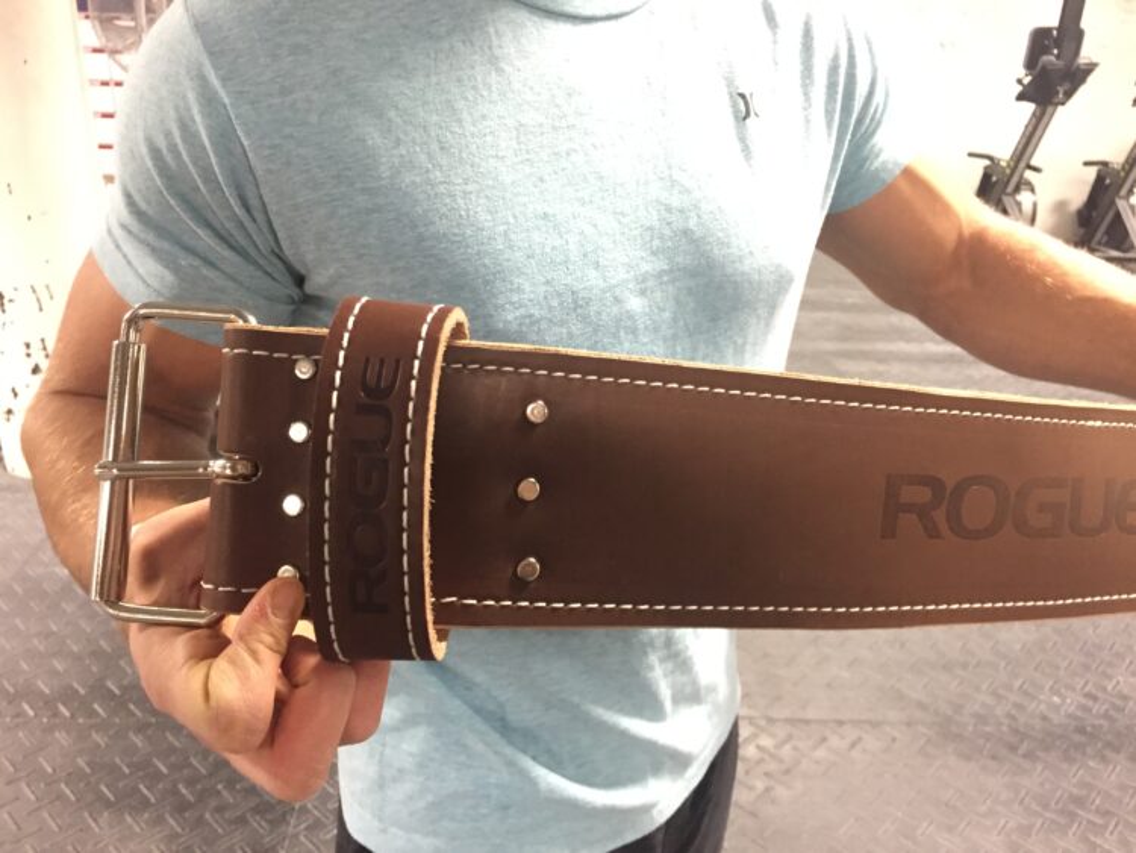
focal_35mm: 29
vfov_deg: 48.3
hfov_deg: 61.6
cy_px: 426
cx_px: 568
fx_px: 952
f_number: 2.2
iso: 250
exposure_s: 1/20
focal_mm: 4.15
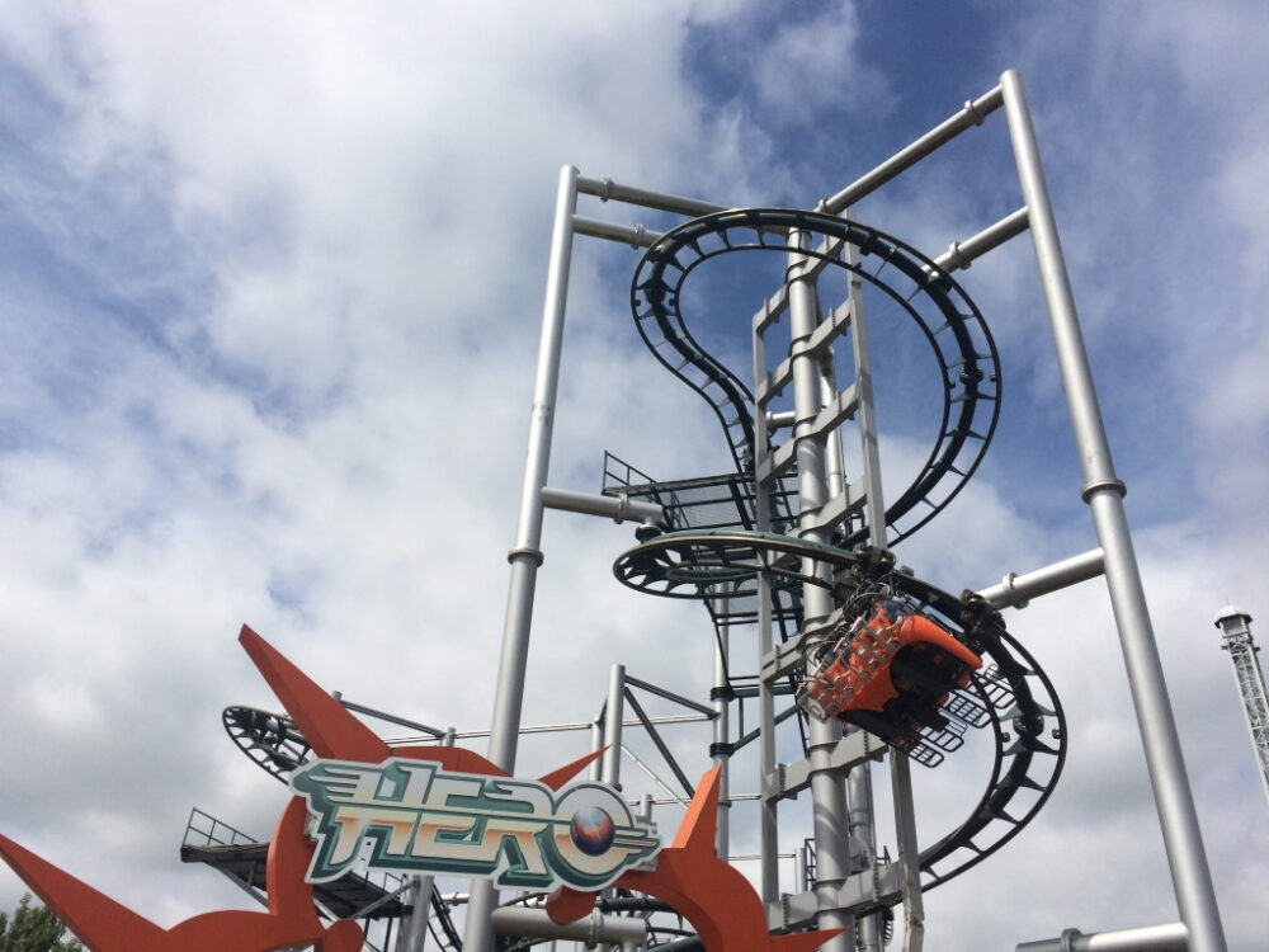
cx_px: 634
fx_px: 1063
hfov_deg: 61.7
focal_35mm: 29
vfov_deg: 48.2
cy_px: 476
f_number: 2.2
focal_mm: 4.15
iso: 32
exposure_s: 1/4115
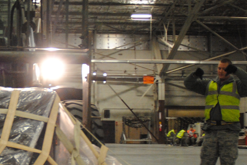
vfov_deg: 16.6
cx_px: 14
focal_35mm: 82
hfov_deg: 23.9
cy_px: 134
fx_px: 563
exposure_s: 1/30
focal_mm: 18
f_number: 3.5
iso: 640
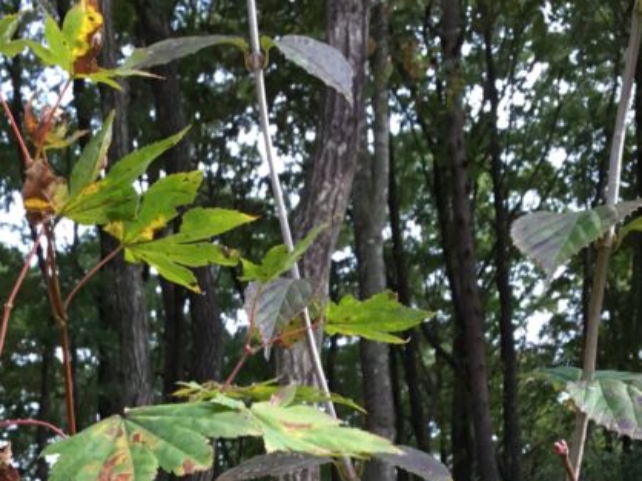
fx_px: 1409
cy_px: 589
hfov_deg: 25.6
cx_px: 220
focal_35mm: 76
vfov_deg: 18.3
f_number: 2.4
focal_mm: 3.3
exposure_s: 1/60
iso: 25
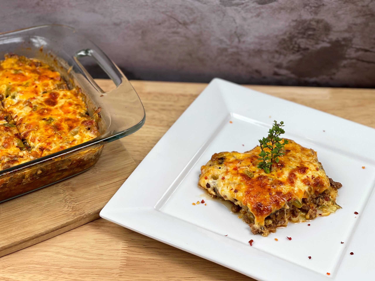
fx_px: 693
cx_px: 188
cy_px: 140
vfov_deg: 22.9
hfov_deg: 30.3
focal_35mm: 64
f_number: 2.2
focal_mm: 7.5
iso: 80
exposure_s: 1/120
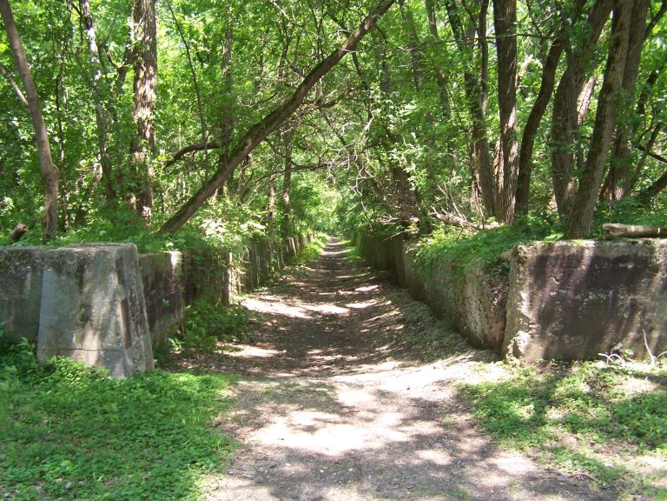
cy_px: 250
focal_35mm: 38
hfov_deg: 49.0
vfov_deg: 37.7
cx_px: 334
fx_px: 732
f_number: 2.8
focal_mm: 6.3
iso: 140
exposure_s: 1/125
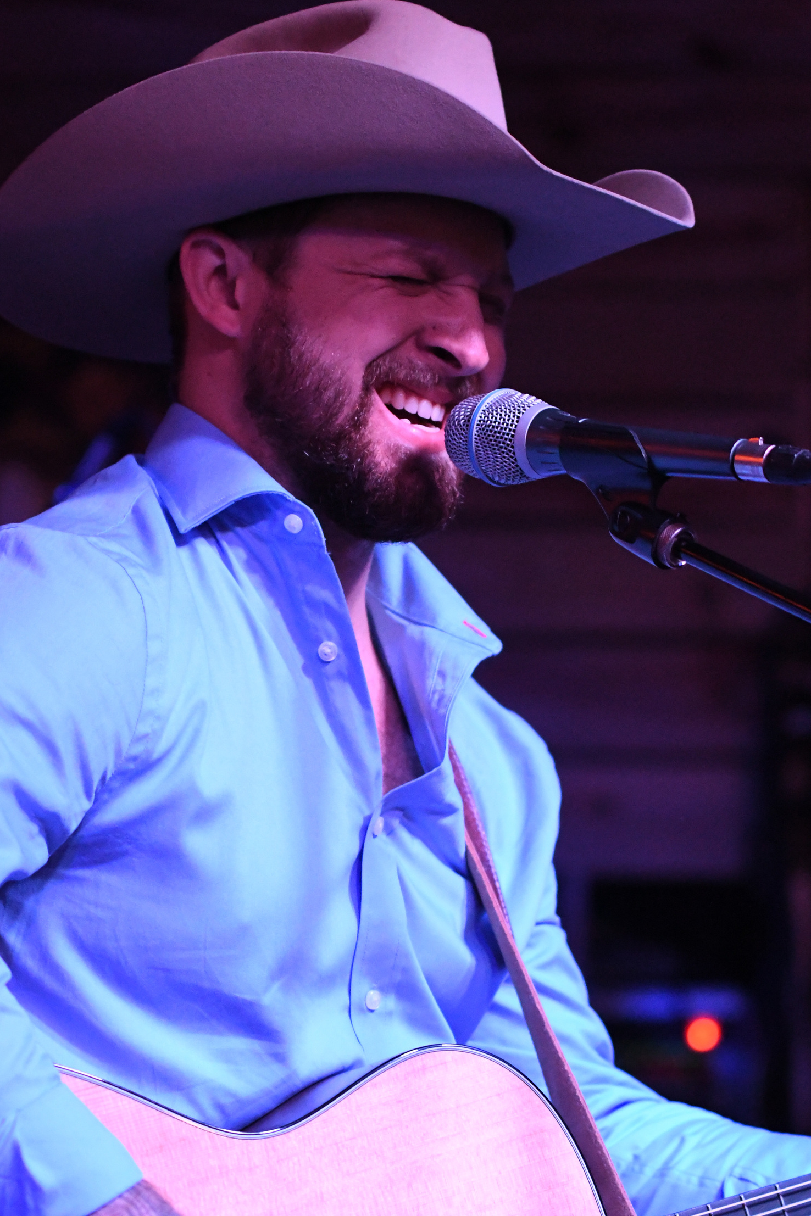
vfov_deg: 15.5
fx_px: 4460
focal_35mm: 132
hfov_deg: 10.4
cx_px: 399
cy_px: 709
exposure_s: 1/200
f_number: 2.8
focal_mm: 70
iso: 8000
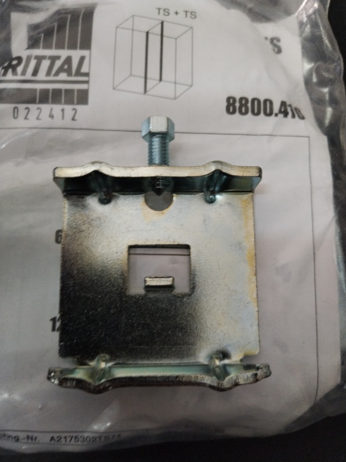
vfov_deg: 67.3
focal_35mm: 26
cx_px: 173
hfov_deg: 53.1
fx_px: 346
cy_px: 231
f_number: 1.8
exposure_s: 1/25
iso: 691
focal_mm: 4.75
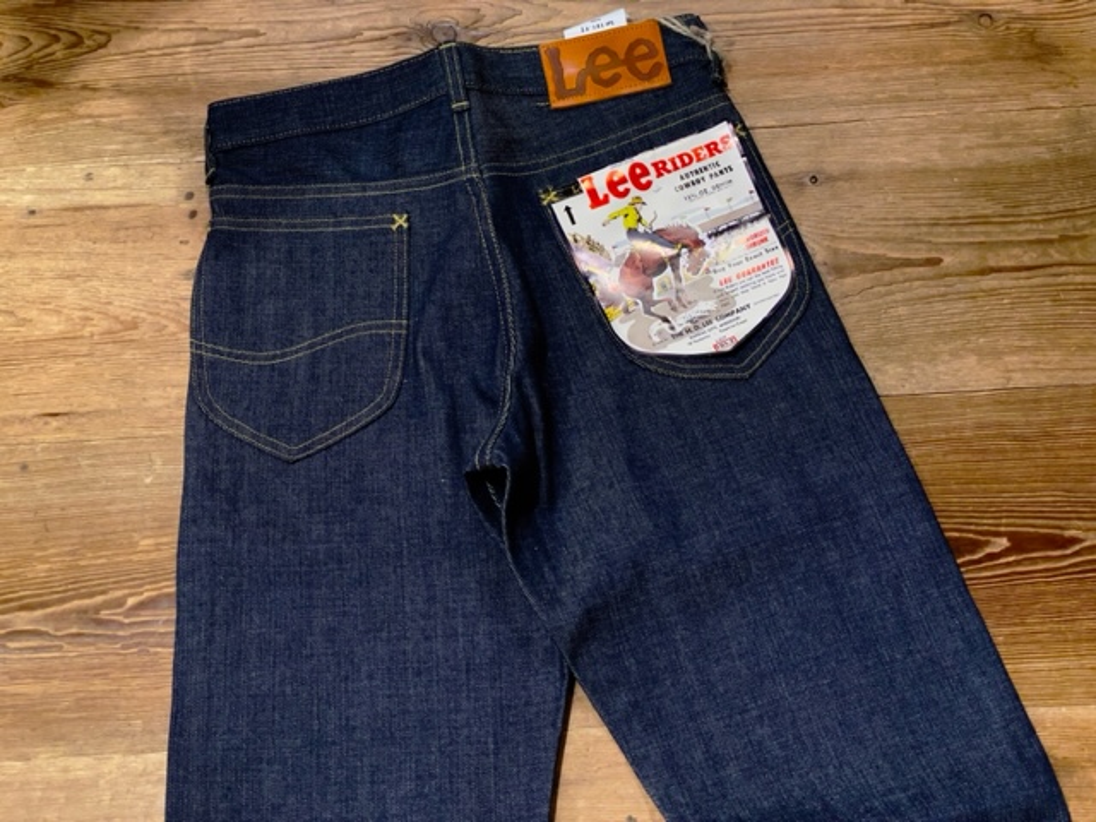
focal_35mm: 52
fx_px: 1646
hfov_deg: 36.8
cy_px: 411
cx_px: 548
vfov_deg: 28.0
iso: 640
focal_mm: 6
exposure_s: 1/50
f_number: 2
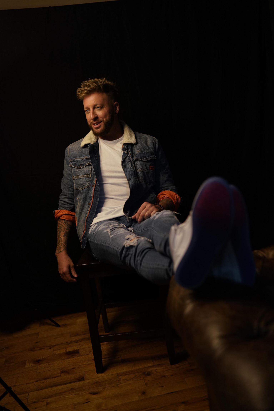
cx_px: 137
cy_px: 206
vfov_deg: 54.4
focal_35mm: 35
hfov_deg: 37.8
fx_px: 400
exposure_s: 1/100
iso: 1000
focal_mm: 35
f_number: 1.8
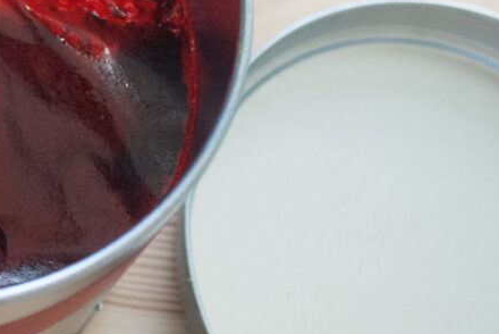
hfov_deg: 16.3
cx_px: -33
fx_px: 1694
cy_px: -36
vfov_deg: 11.1
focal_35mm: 122
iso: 800
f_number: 6.3
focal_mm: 35
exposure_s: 1/20
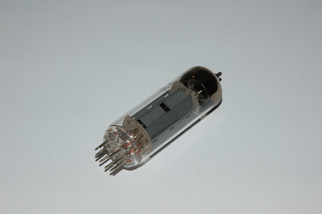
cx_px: 161
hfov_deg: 19.5
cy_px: 107
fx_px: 938
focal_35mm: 105
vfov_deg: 13.0
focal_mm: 70
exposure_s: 1/60
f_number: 22
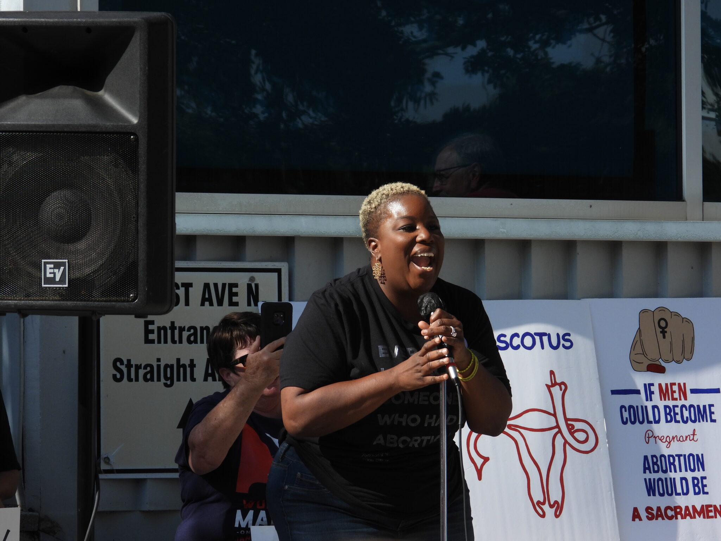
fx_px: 4478
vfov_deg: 6.9
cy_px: 270
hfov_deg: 9.2
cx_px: 360
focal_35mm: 215
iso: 100
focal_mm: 38.6
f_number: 4.5
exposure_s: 1/640
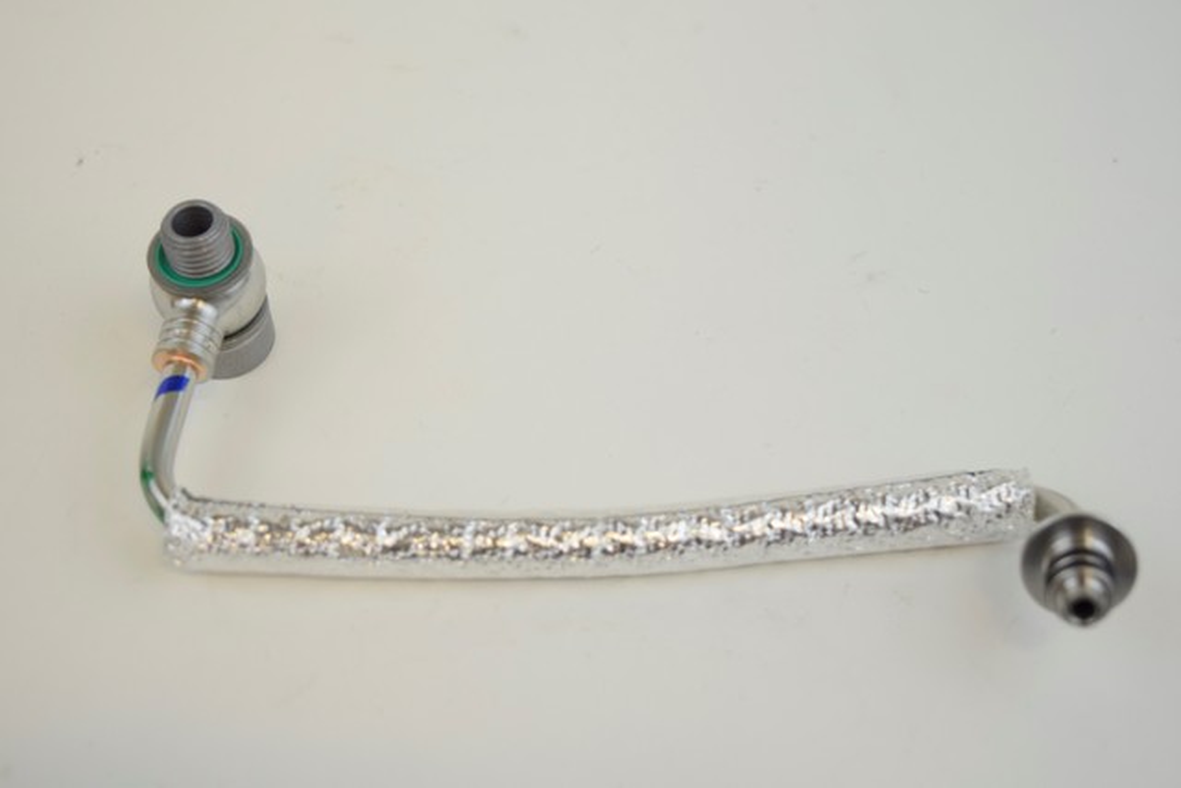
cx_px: 590
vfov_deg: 21.6
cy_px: 394
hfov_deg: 31.9
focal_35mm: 63
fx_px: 2067
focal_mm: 42
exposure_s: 1/60
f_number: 5
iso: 640
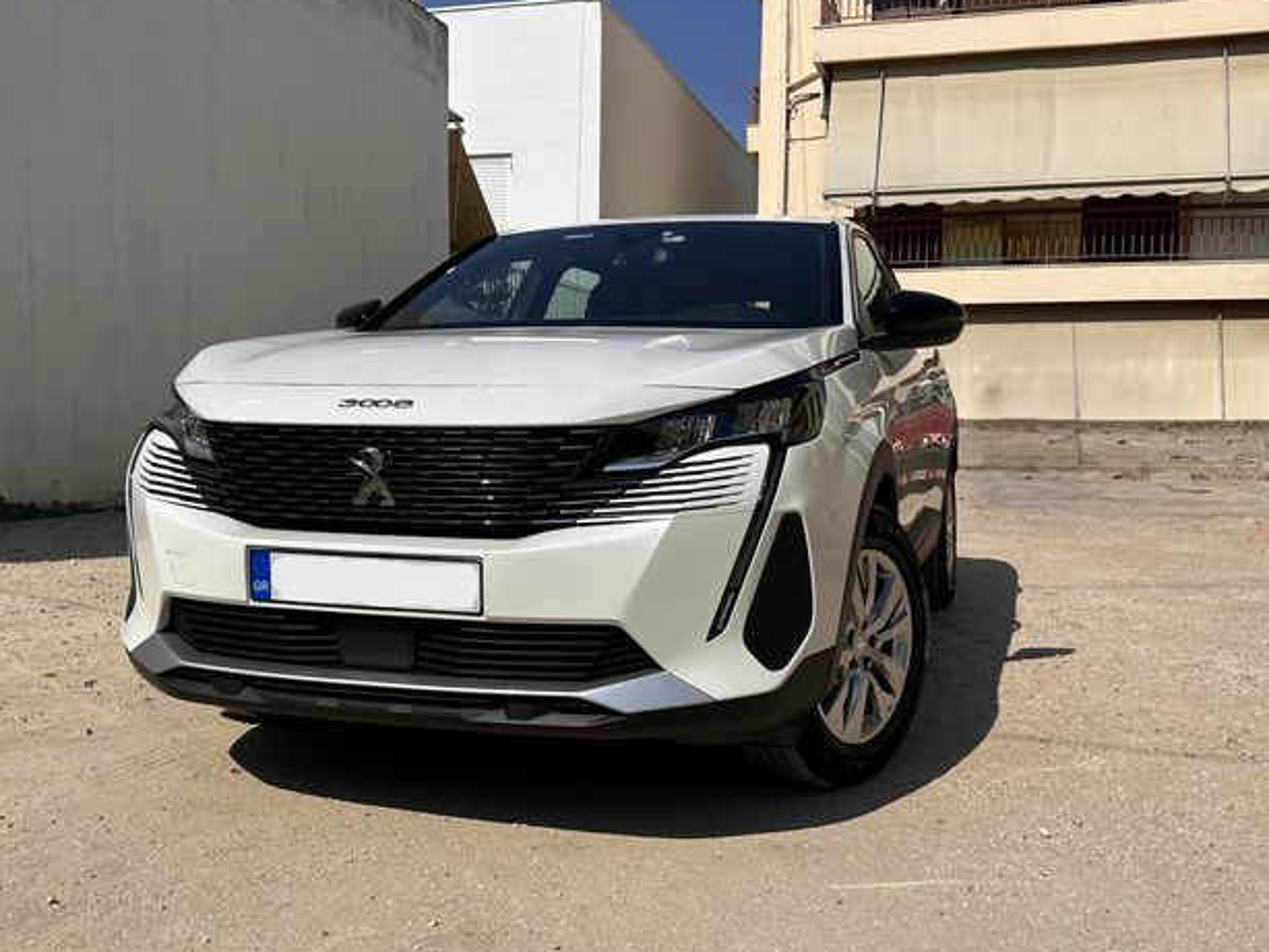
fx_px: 917
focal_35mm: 25
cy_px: 483
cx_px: 643
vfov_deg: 54.9
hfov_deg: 69.4
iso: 80
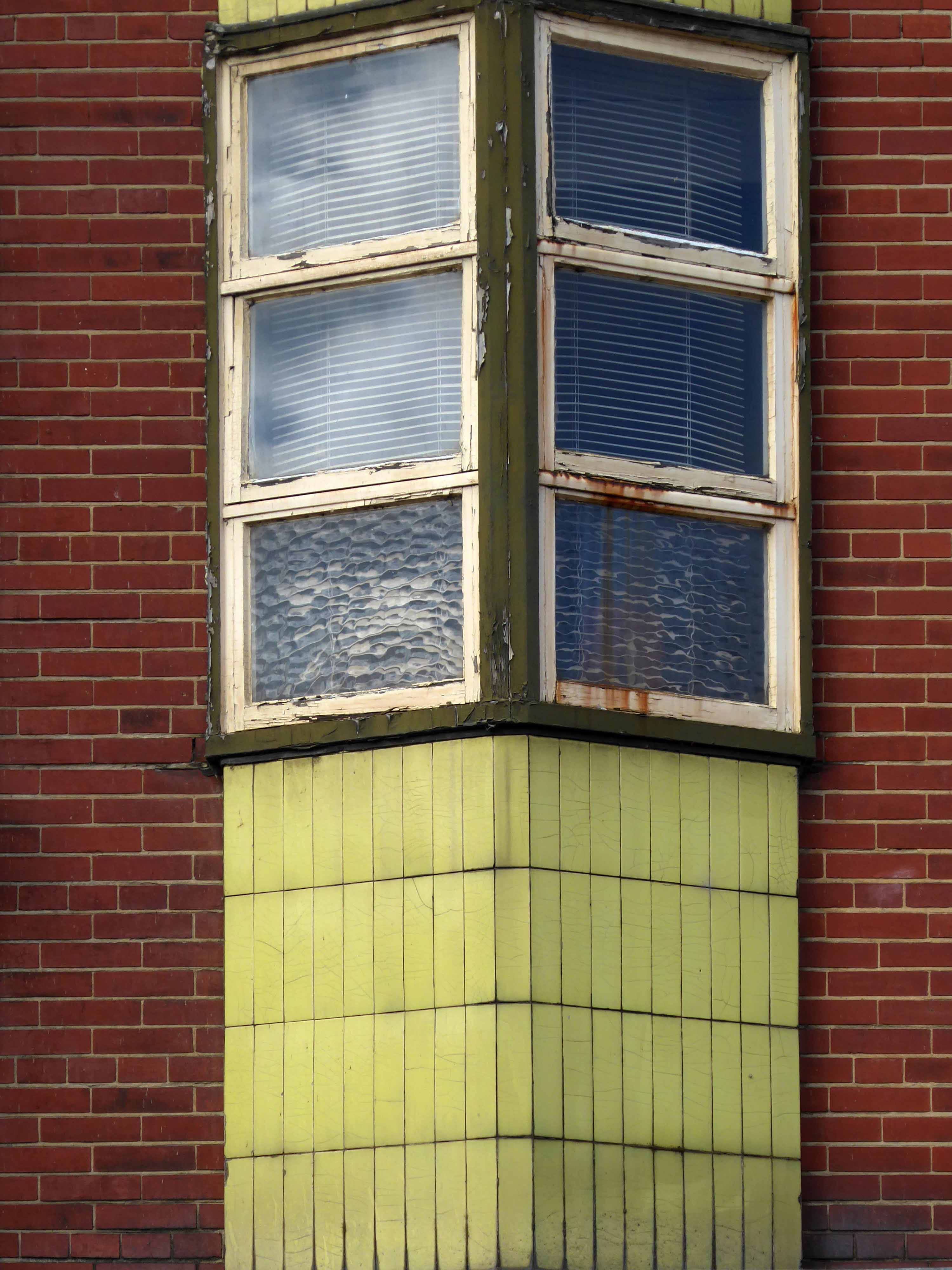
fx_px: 6490
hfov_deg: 8.4
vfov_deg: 11.2
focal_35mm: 177
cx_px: 476
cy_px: 635
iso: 80
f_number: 5.5
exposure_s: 1/320
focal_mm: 28.7
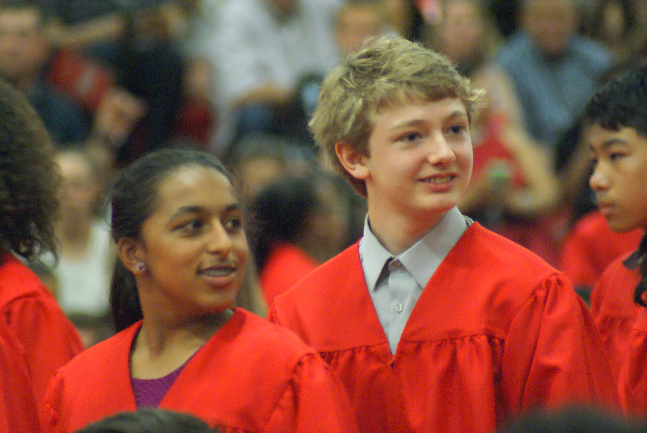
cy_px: 216
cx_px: 324
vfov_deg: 3.1
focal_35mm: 450
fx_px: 8097
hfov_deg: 4.6
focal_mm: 300
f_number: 5.6
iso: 3200
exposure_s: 1/30
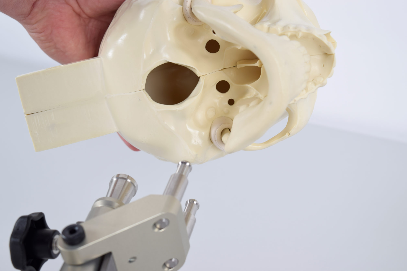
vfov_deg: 22.6
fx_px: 678
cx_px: 204
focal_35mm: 60
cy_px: 136
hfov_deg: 33.4
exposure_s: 1/160
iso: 100
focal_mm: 40
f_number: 6.3
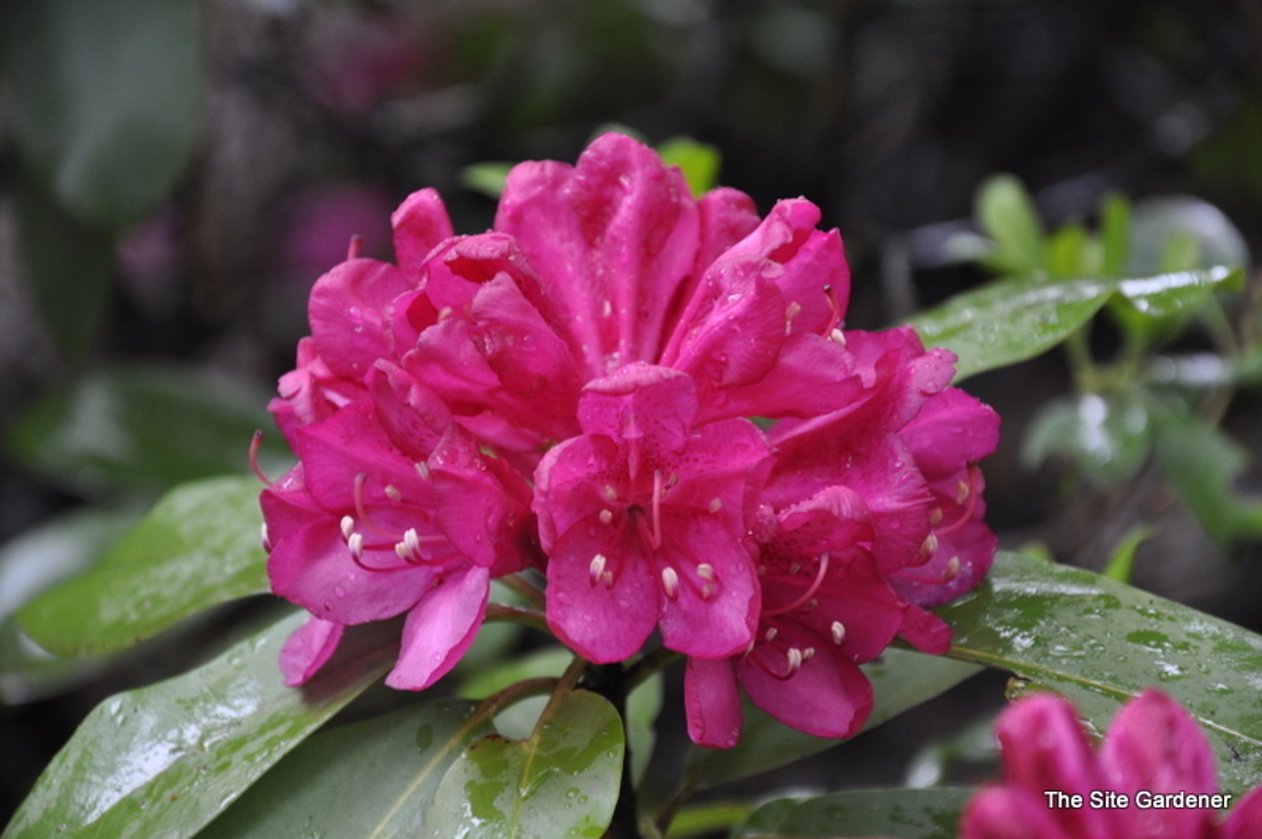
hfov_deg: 13.1
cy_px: 420
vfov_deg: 8.7
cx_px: 631
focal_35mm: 158
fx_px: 5517
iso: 560
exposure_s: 1/60
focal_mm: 105
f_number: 5.6
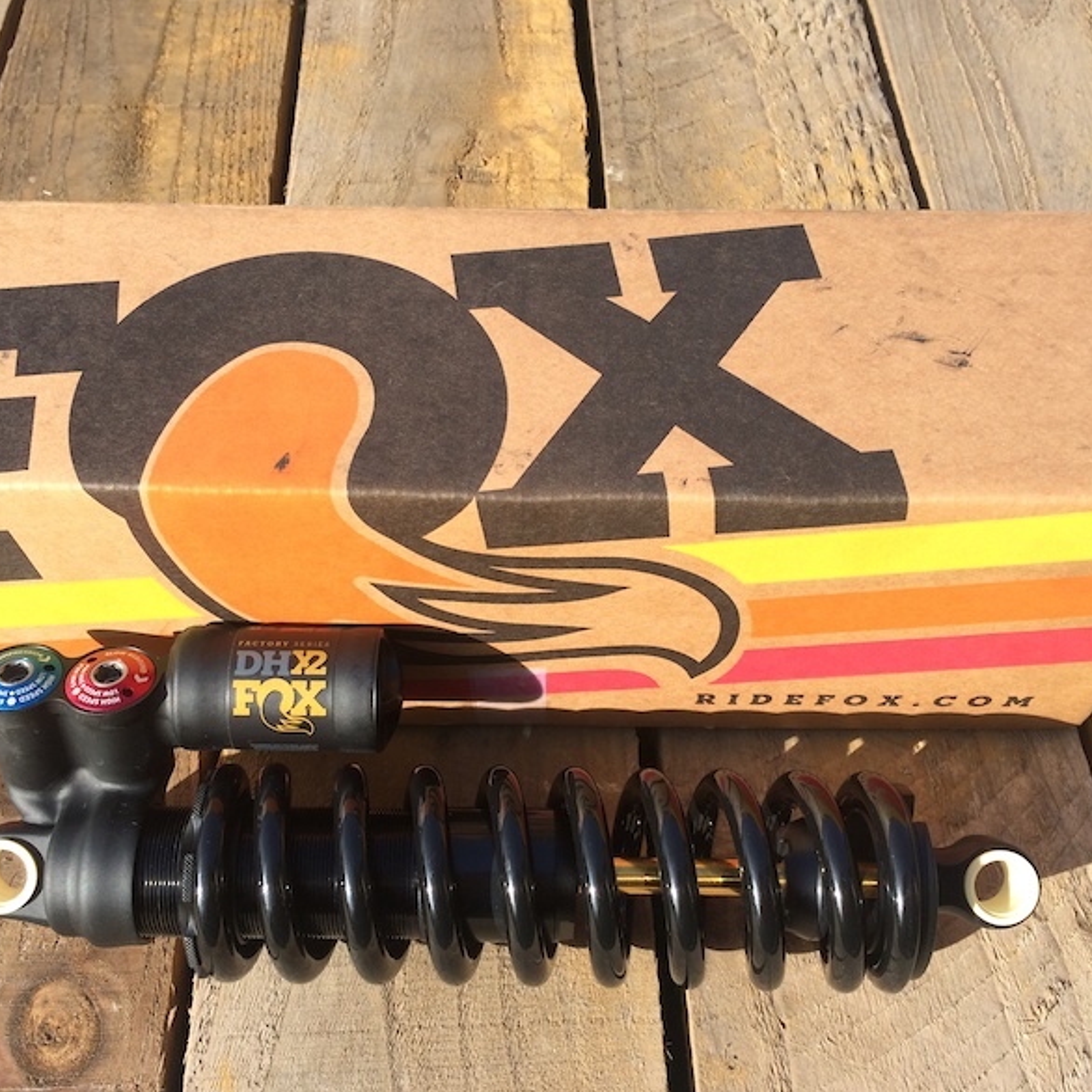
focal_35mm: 35
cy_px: 557
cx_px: 507
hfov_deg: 47.2
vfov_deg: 47.2
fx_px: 1249
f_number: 2.2
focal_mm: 4.15
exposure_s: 1/733
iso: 32
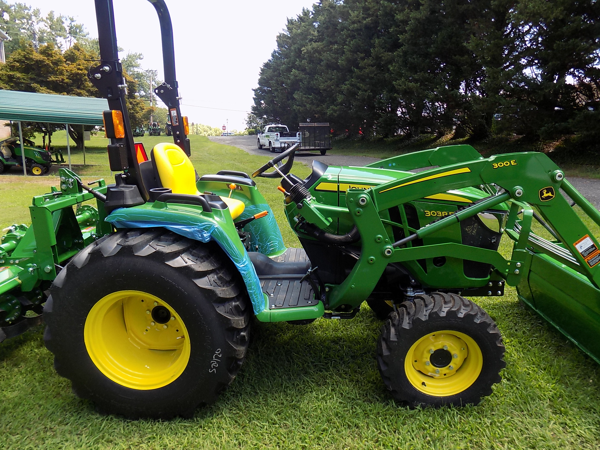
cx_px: 300
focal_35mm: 23
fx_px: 399
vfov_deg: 58.9
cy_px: 225
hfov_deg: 73.9
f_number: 3.1
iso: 80
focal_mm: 4
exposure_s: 1/125
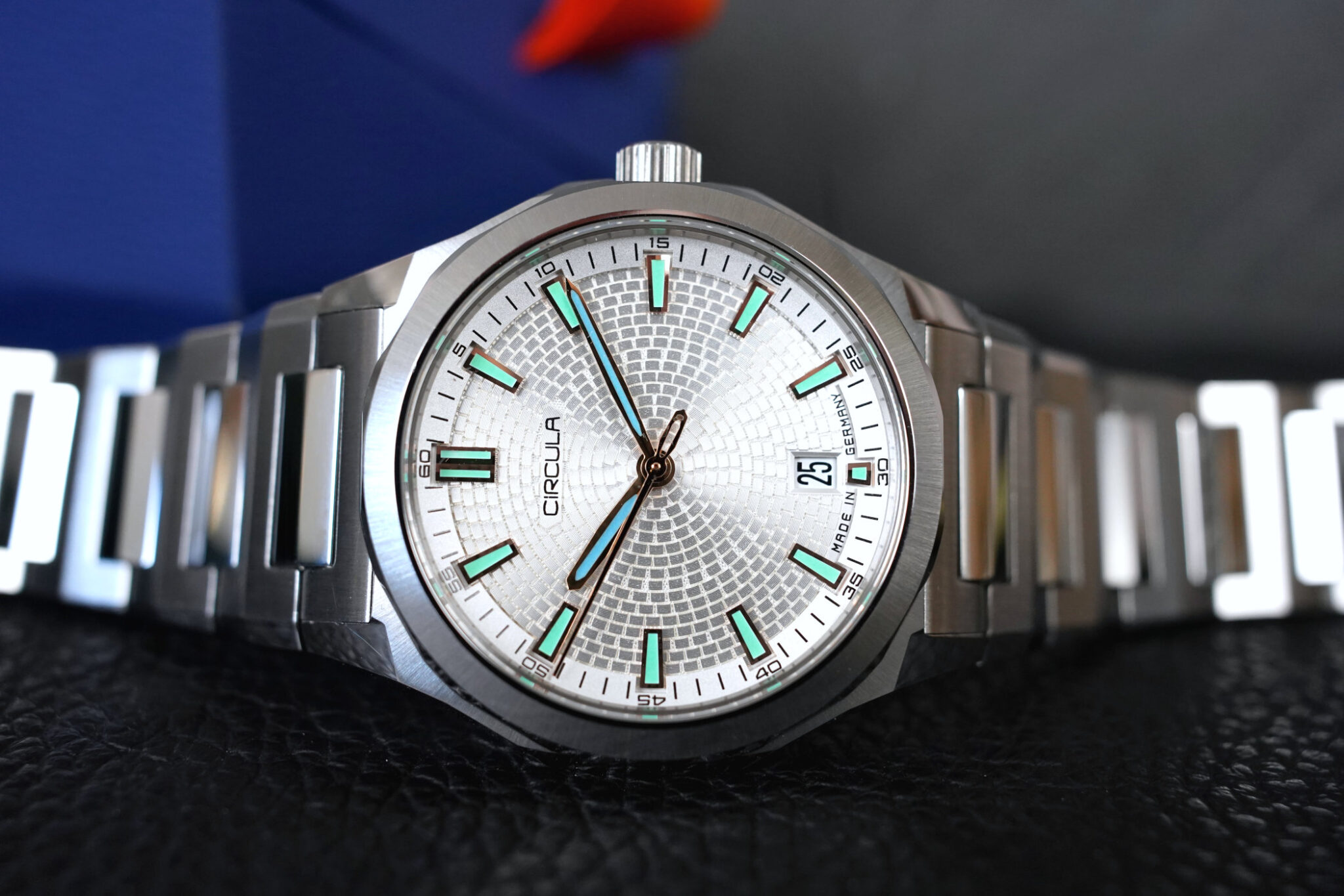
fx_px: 1306
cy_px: 448
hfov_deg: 54.4
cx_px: 672
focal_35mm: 35
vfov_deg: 37.8
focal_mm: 35
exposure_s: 1/125
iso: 2500
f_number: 5.6
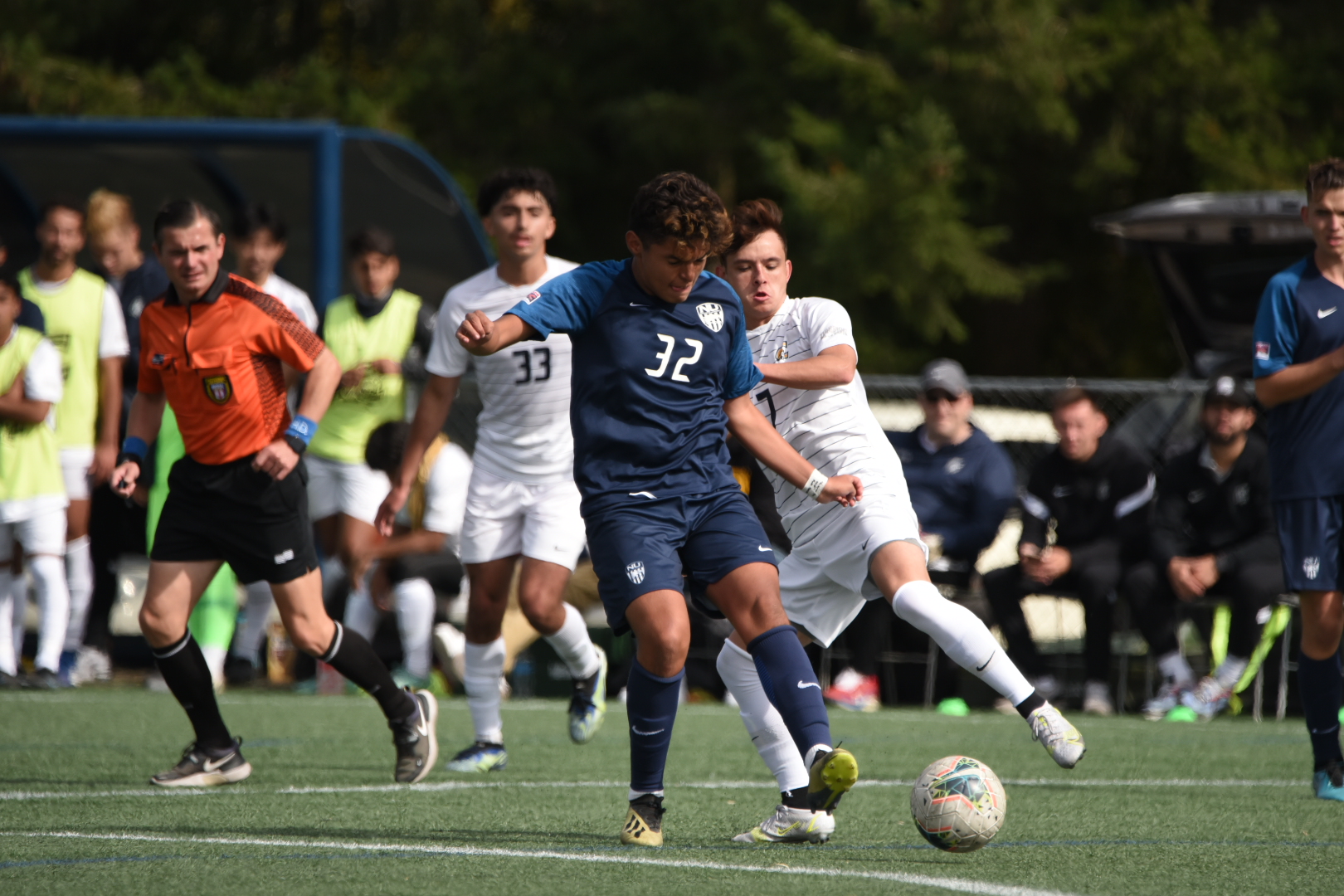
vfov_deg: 2.3
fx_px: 22398
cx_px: 672
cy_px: 448
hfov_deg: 3.4
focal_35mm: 600
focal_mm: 600
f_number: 6.3
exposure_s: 1/2500
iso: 720
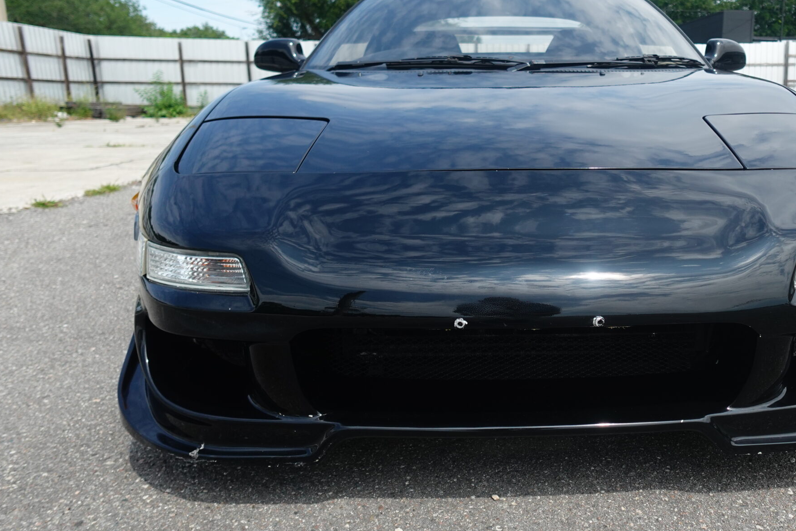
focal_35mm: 29
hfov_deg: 62.2
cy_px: 236
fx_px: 641
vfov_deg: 44.9
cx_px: 528
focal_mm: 7.6
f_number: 2
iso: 125
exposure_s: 1/2500
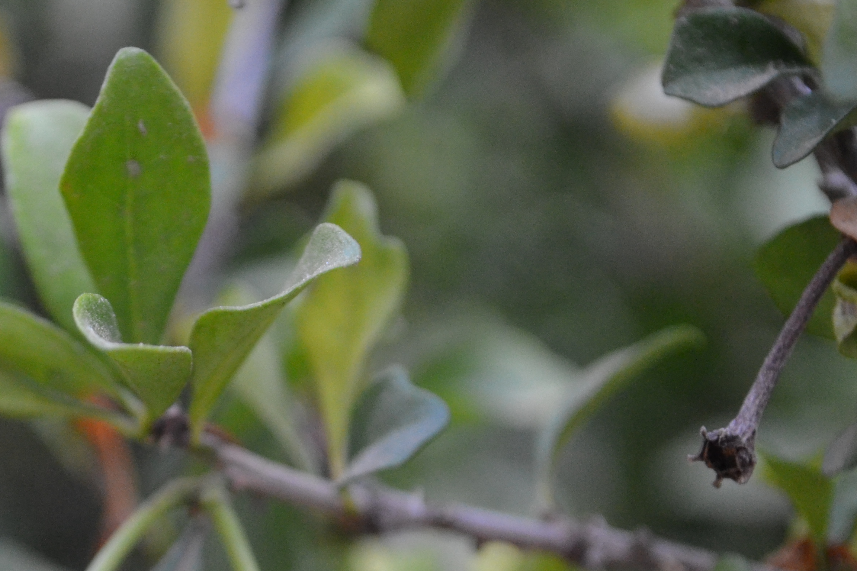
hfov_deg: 15.1
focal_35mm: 135
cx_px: 165
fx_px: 3213
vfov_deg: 10.1
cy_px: 550
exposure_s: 1/60
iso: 1600
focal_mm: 45
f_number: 5.3
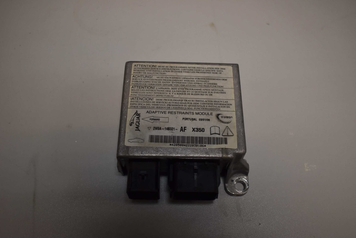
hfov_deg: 57.2
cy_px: 119
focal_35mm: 33
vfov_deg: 40.0
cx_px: 178
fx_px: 327
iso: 800
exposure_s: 1/160
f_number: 3.8
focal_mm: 22
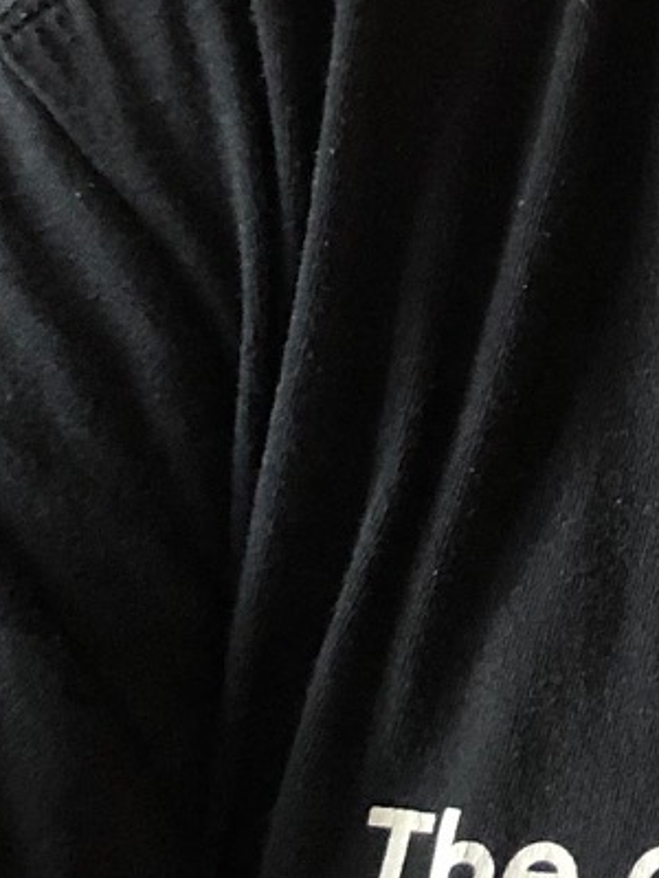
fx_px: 3579
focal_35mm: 141
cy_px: -542
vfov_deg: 13.0
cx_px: 1246
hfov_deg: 9.9
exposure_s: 1/15
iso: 50
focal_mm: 3.99
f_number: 1.8
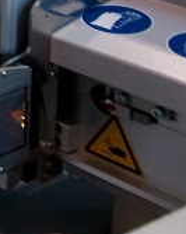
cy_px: -98
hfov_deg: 8.1
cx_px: -510
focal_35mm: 135
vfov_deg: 13.6
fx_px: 932
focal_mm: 16
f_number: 5.6
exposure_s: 1/125
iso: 800
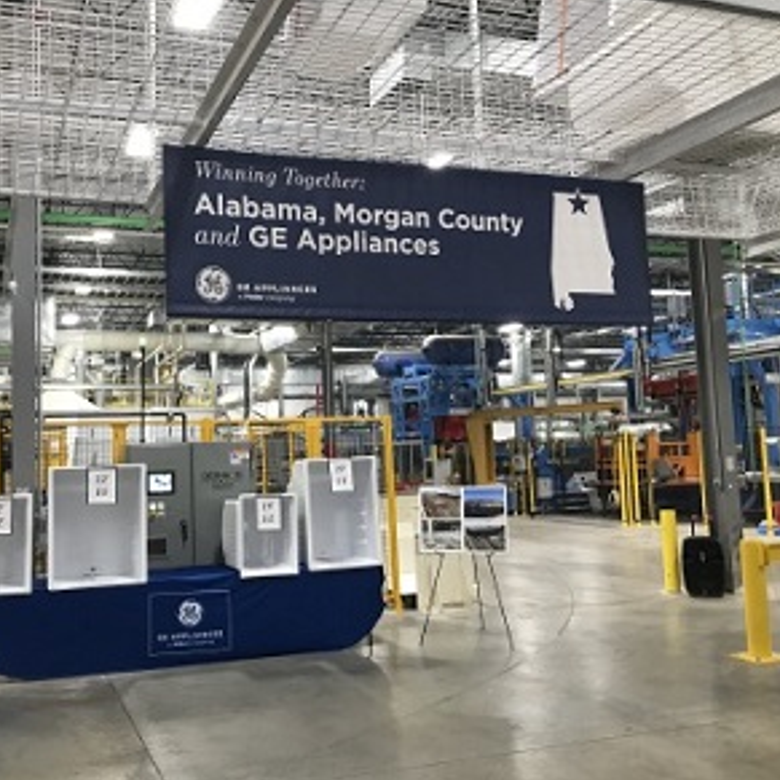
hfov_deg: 48.0
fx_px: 867
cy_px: 389
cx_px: 289
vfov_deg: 48.5
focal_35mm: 34
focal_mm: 3.99
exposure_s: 1/30
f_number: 1.8
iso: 40
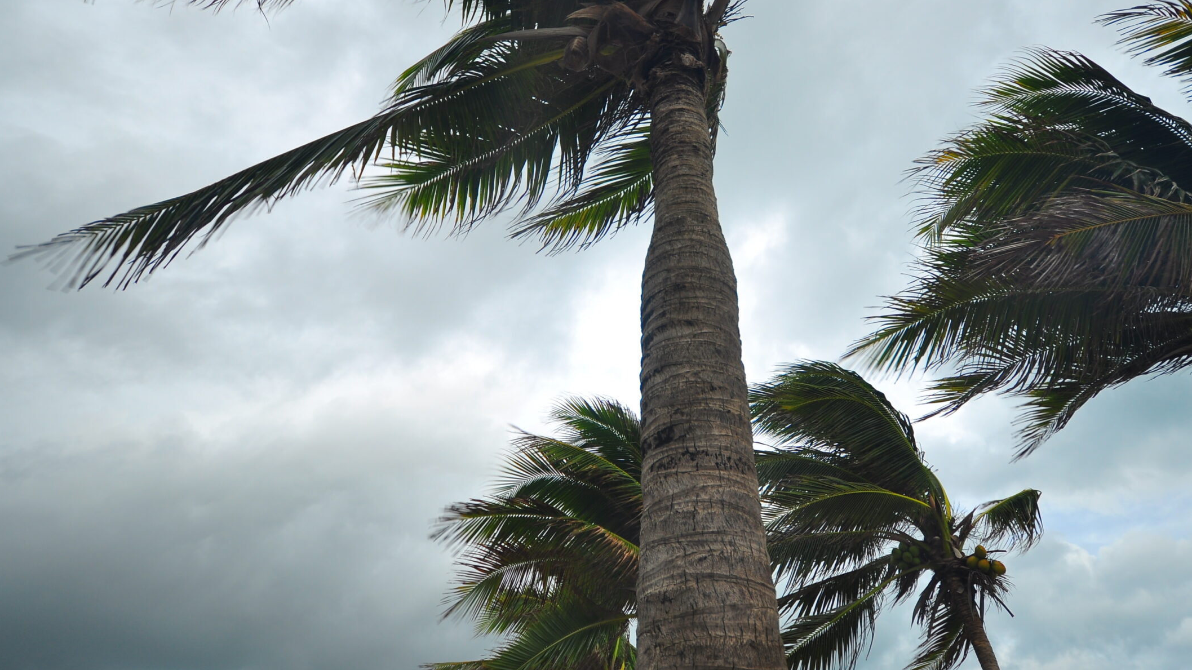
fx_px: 600
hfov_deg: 89.1
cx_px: 673
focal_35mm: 19
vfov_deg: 57.8
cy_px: 261
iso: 100
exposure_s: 1/60
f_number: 5
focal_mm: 10
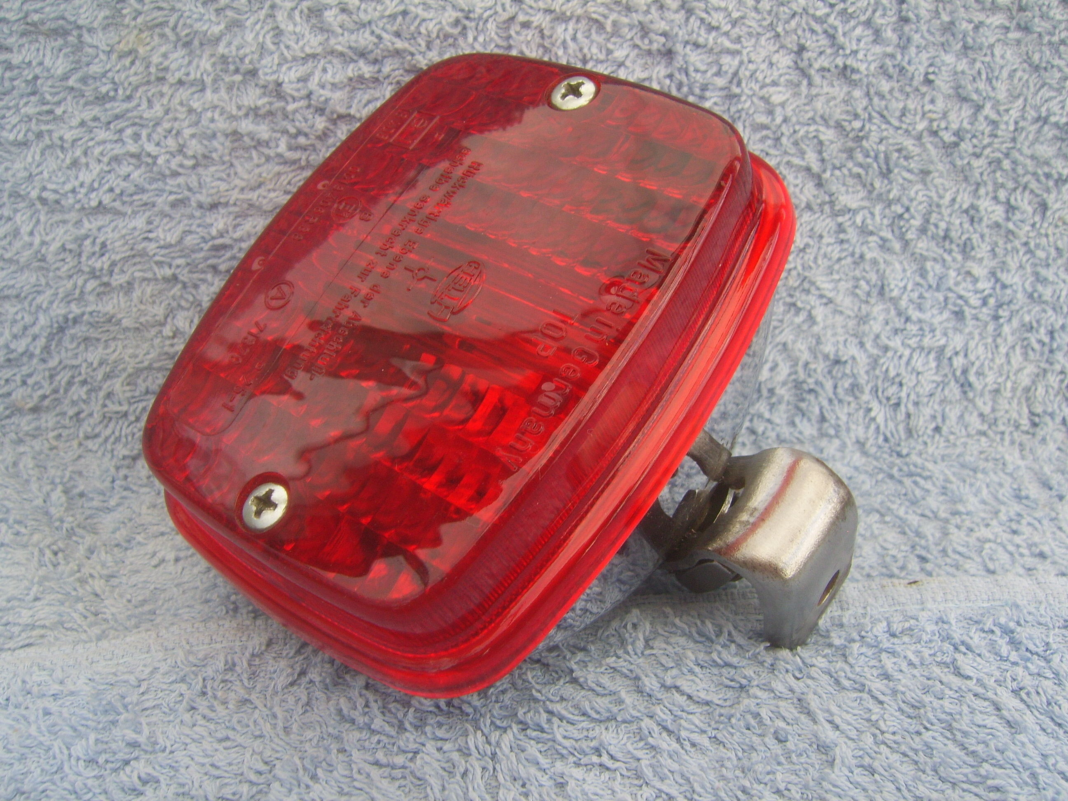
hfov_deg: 49.0
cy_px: 400
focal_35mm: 38
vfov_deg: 37.7
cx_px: 534
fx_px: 1172
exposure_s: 1/80
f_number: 5.7
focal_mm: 7.8
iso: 50
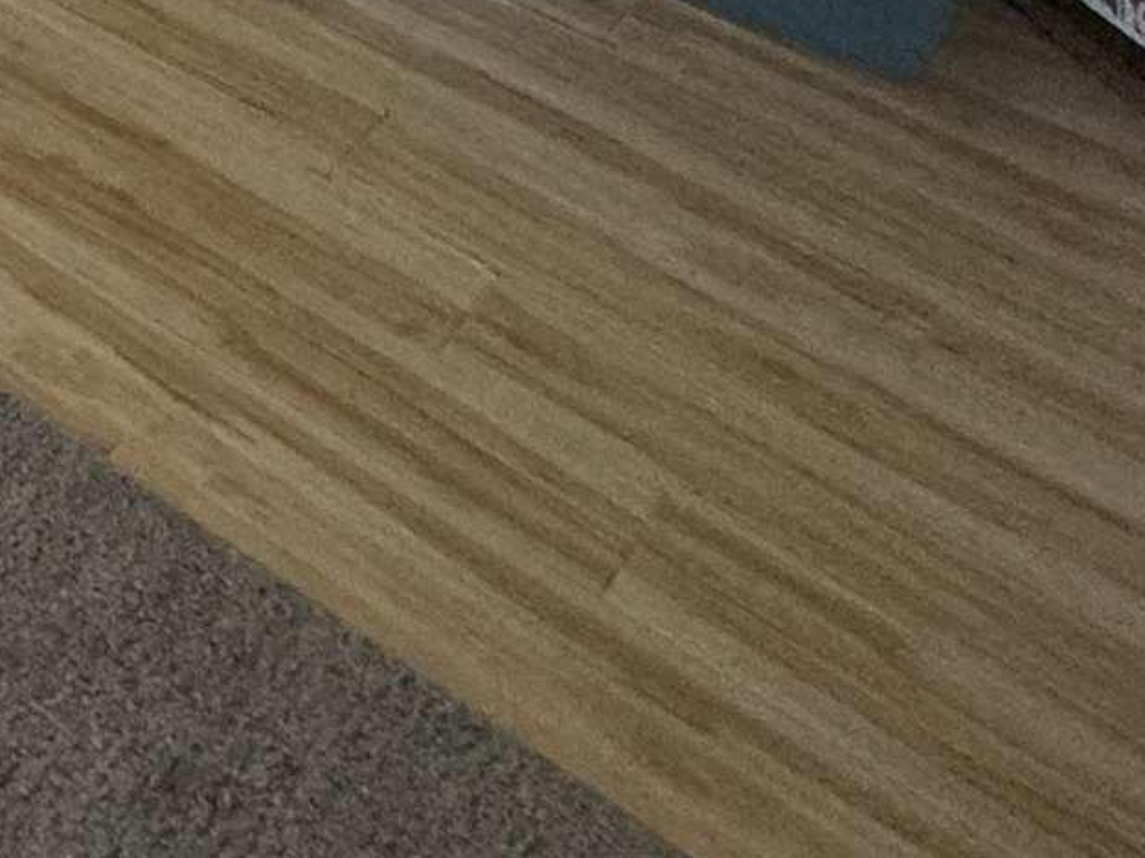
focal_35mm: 69
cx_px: -998
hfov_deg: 19.6
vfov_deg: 15.7
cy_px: -961
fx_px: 2282
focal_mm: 2.22
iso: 160
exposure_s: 1/99
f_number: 2.2
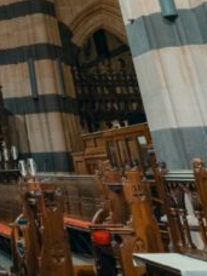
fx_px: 574
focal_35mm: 72
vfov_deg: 20.8
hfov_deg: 17.3
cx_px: -149
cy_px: -188
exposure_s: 1/9
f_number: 4
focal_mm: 20
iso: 800
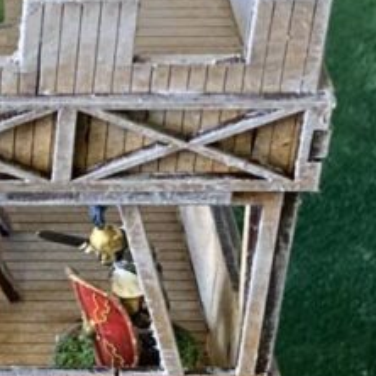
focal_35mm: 171
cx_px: -149
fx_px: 2101
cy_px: 261
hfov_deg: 10.0
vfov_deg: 10.2
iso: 200
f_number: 1.8
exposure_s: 1/50
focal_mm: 3.99
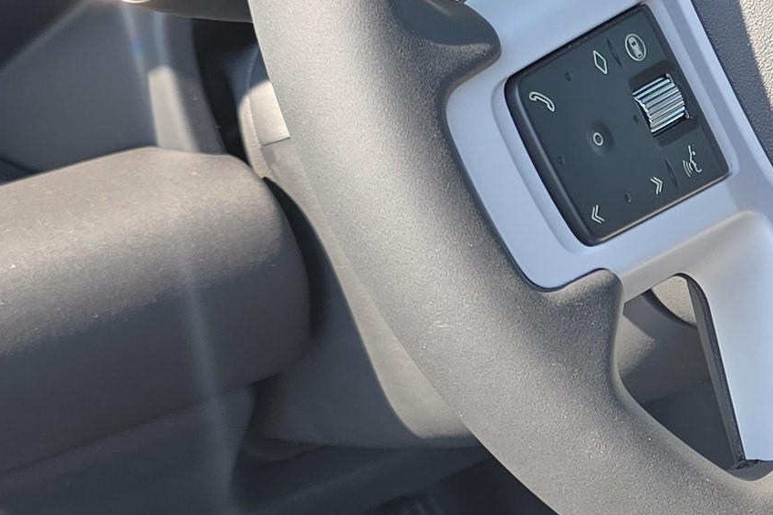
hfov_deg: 16.8
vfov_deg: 12.1
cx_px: 1061
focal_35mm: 113
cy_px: 376
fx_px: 2427
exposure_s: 1/180
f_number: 1.7
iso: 16
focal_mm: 6.3
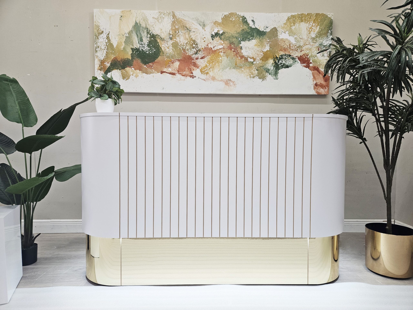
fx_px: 274
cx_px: 206
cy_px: 155
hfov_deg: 73.9
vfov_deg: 58.9
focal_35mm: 23
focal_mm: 5.4
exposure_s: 1/120
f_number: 1.8
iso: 125
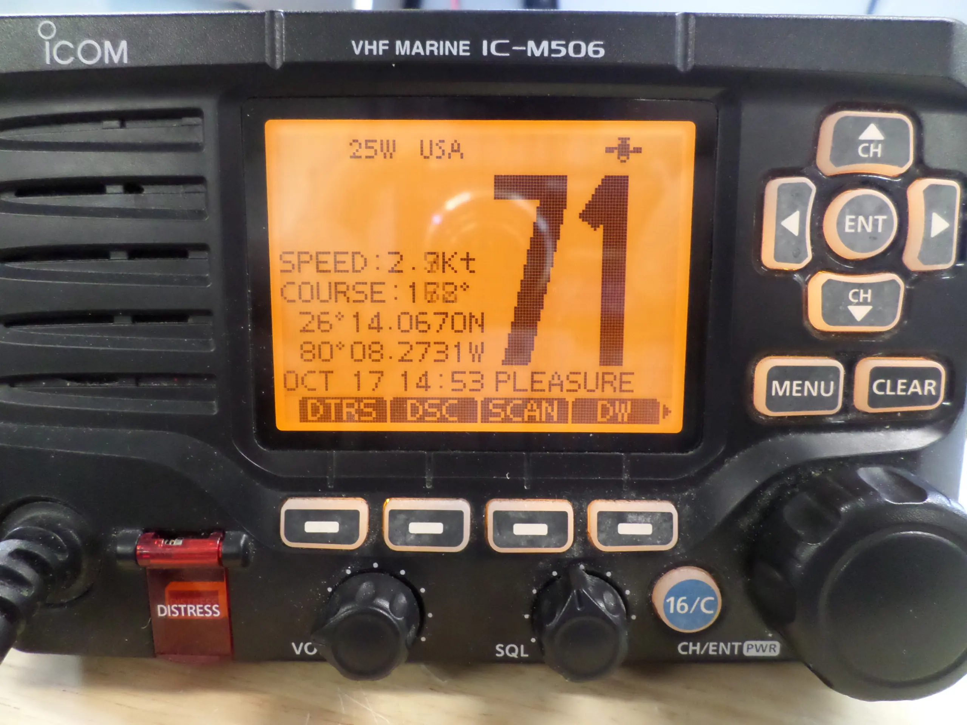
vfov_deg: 54.9
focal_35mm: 25
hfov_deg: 69.4
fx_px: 698
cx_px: 484
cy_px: 362
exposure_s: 1/30
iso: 400
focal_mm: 4.5
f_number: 2.5
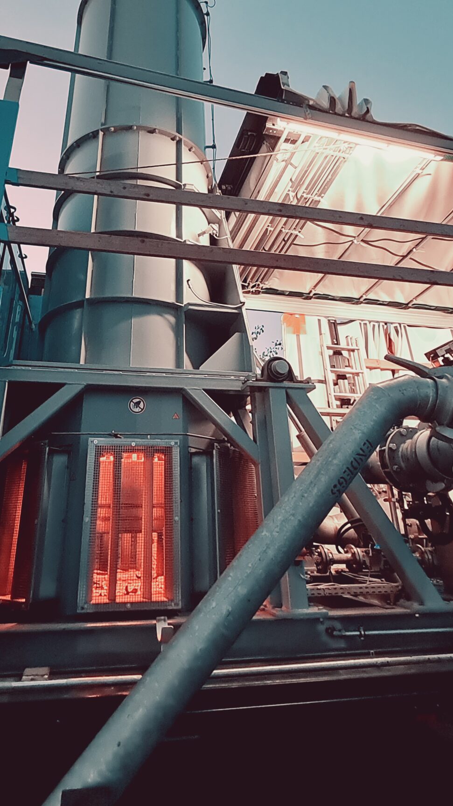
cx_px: 179
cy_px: 321
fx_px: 449
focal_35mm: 21
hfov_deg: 53.2
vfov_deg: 82.8
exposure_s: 1/33
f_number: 2.2
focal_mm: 1.74
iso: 400
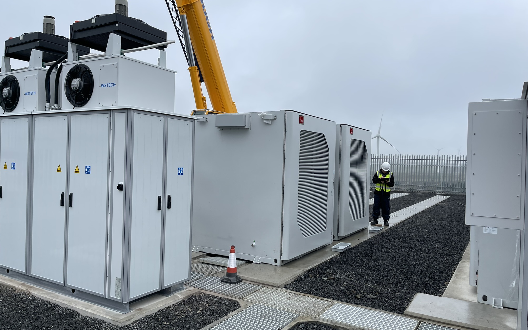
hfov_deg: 66.5
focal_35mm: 28
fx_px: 403
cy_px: 164
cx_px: 261
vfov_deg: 44.5
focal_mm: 5.1
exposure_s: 1/1667
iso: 32
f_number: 1.6
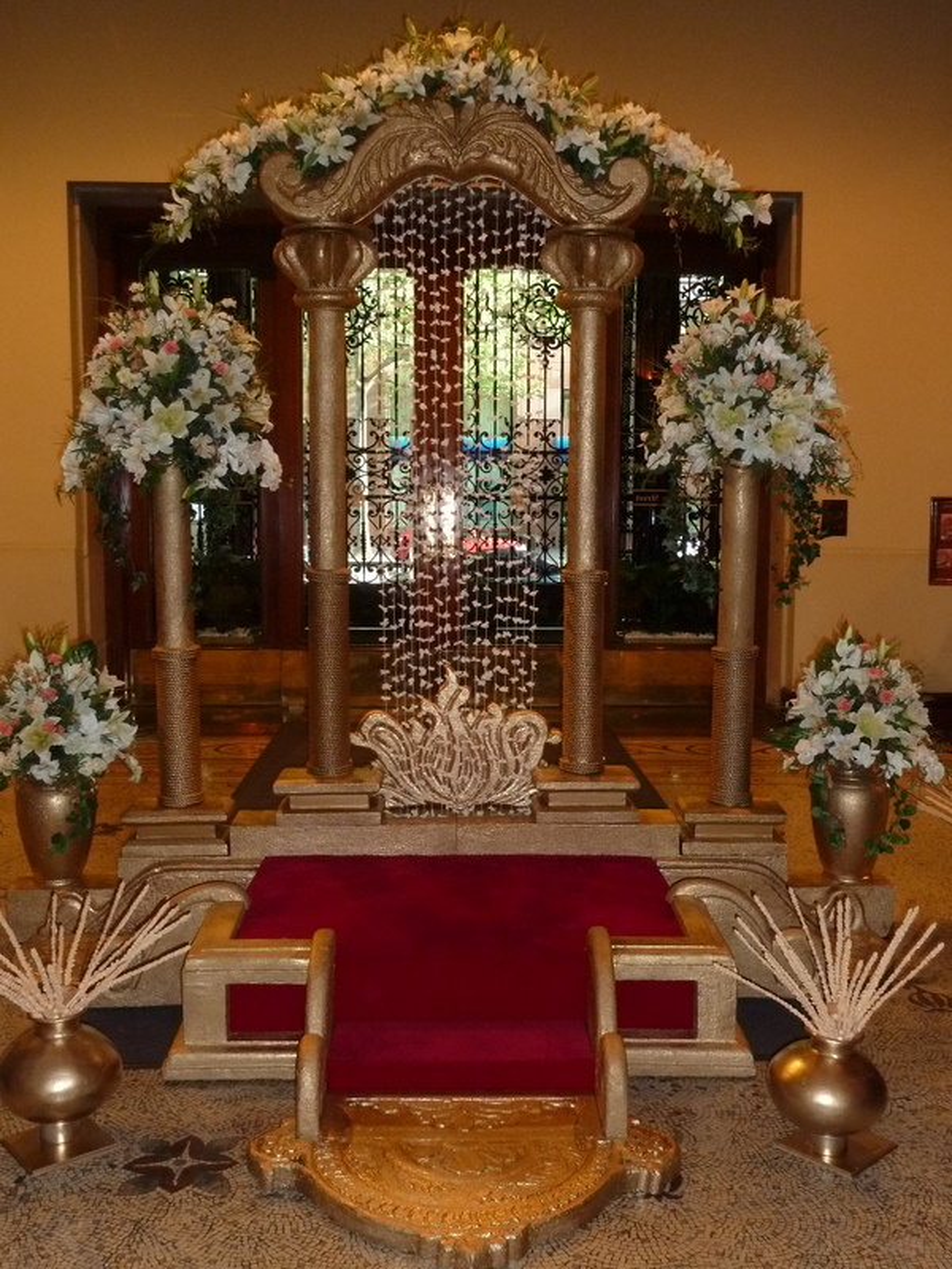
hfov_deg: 40.7
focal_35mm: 35
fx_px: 1283
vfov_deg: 52.6
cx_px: 476
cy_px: 634
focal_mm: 5.7
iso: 320
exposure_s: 1/30
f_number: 3.5
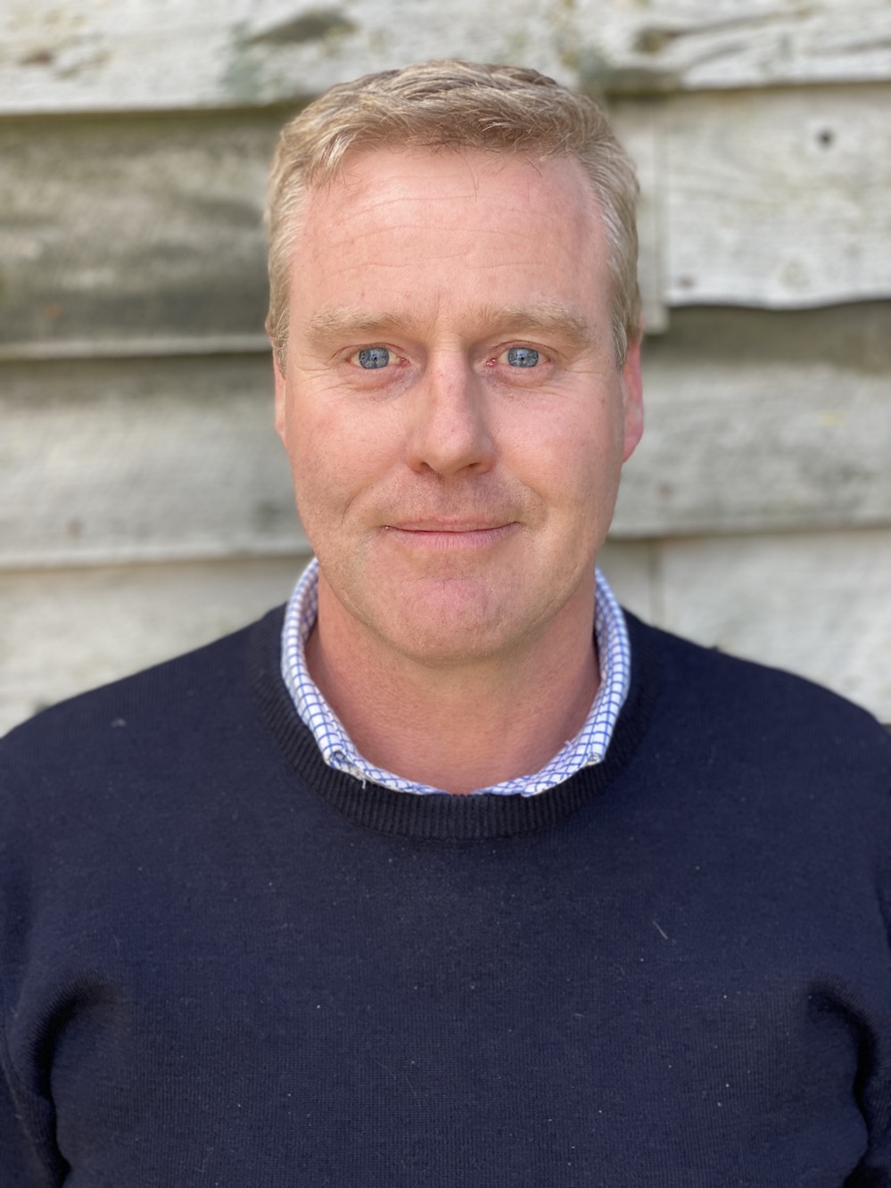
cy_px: 594
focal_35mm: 52
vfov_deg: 36.8
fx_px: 1785
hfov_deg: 28.0
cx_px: 446
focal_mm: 6
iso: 32
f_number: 2
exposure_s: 1/122
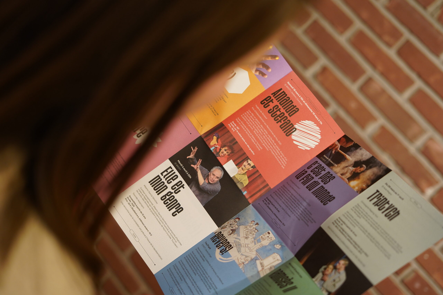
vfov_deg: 27.0
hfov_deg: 39.6
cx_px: 222
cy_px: 148
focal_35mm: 50
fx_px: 615
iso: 1600
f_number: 2.2
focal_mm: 50
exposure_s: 1/160
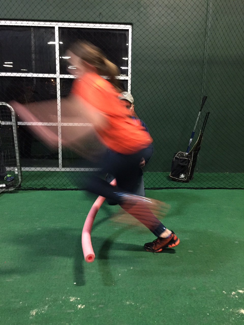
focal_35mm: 29
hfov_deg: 48.2
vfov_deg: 61.7
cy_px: 162
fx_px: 273
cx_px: 122
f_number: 2.2
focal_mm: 4.15
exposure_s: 1/15
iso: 320
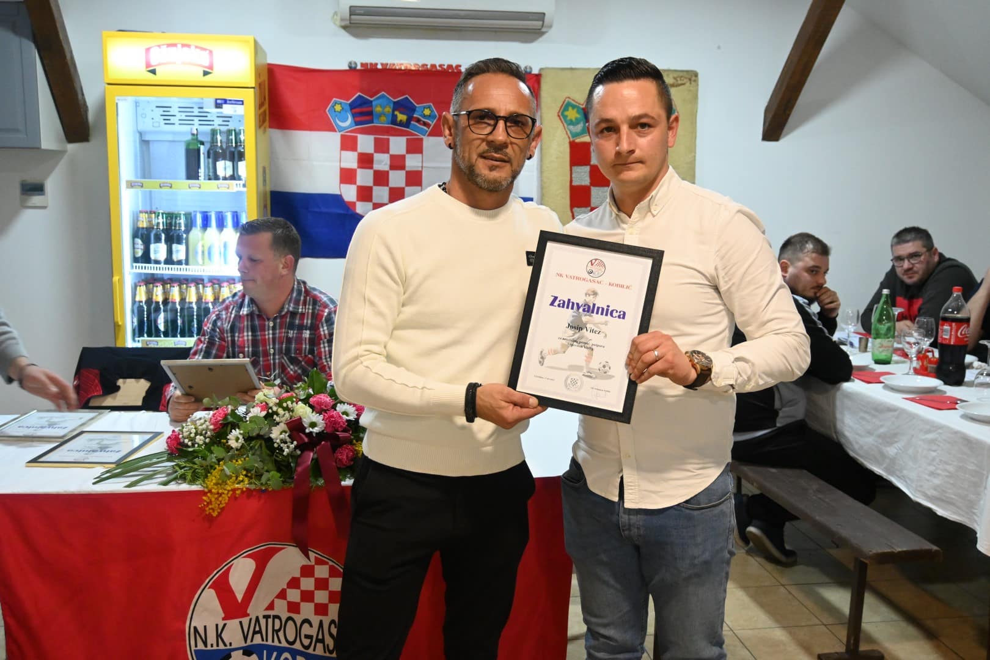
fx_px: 928
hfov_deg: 56.1
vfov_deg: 39.1
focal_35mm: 34
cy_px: 330
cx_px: 495
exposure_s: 1/100
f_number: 4
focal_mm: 22.5
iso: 3200
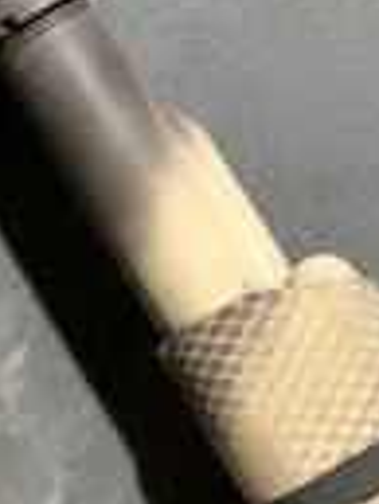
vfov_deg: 10.9
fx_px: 2536
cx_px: -55
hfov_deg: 8.5
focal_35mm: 174
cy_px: -273
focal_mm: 3.99
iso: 100
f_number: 1.8
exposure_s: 1/5
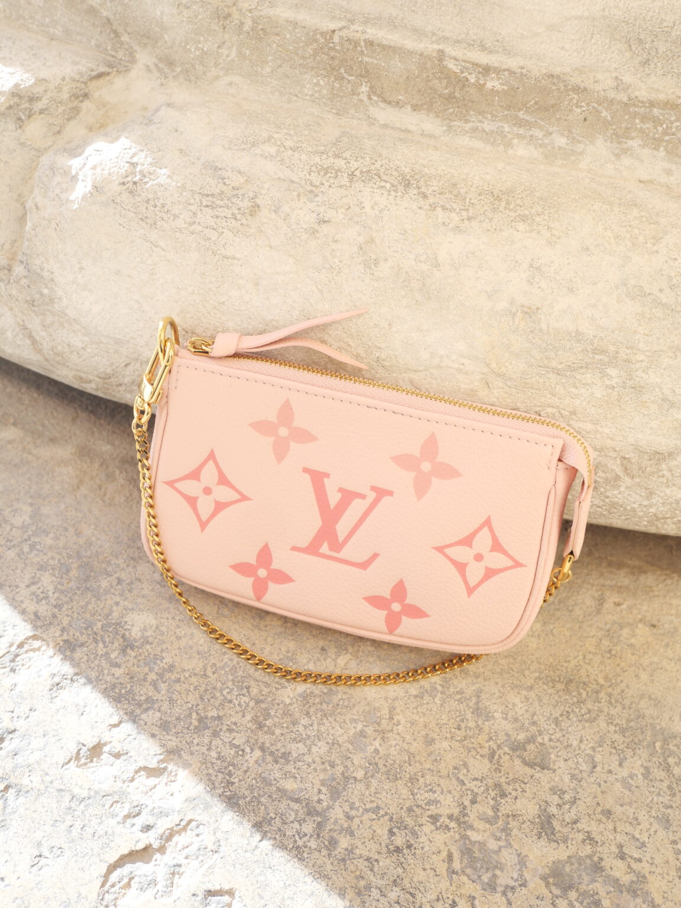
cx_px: 340
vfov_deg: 54.0
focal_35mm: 34
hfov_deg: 41.8
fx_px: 892
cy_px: 454
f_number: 5
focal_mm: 17
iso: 200
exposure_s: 1/125
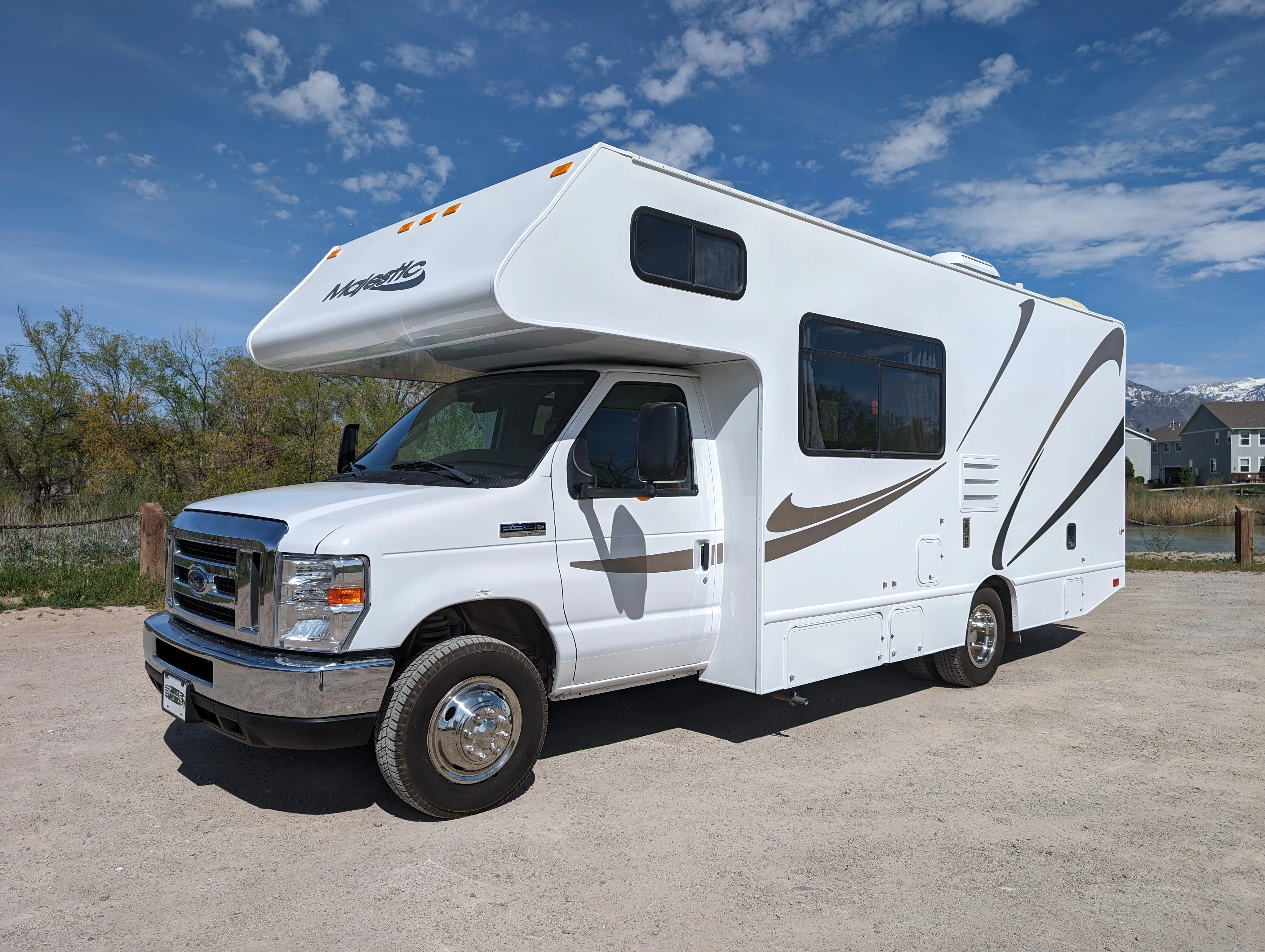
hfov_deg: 71.5
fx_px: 878
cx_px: 632
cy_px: 476
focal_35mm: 24
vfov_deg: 56.9
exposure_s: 1/2786
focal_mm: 6.9
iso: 21
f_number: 1.68
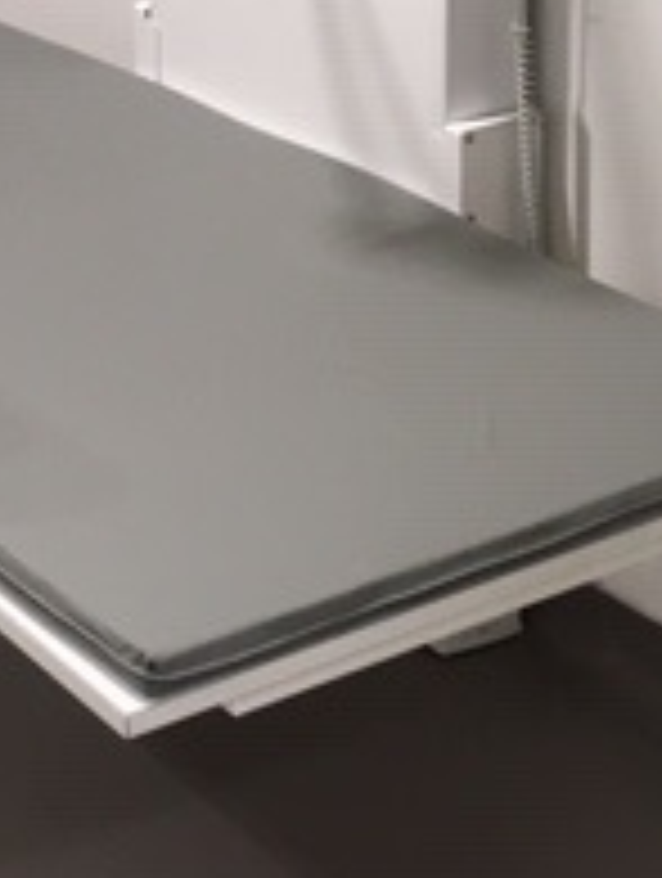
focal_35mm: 95
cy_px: -180
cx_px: -45
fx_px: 2414
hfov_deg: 15.3
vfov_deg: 19.4
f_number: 2.2
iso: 50
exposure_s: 1/33
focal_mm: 4.15
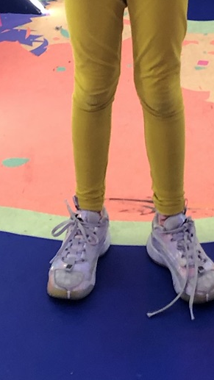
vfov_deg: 15.8
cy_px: -278
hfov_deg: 10.2
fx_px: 1190
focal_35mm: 118
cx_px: 229
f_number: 1.8
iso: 40
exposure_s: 1/17
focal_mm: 4
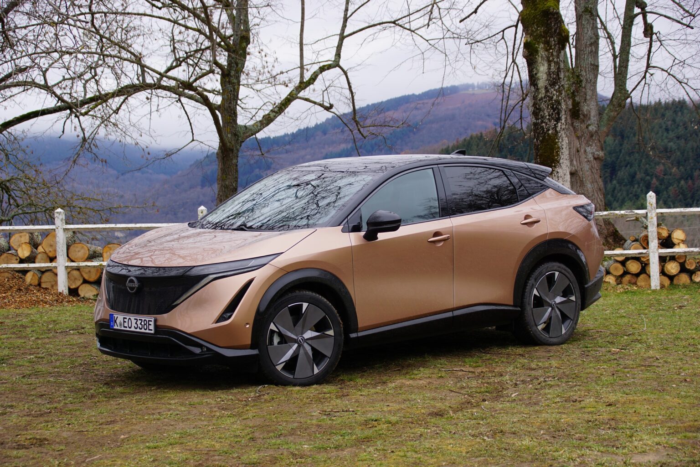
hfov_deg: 22.6
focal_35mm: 90
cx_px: 350
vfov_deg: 15.2
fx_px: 1750
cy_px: 234
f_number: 6.3
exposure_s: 1/125
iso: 100
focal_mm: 60
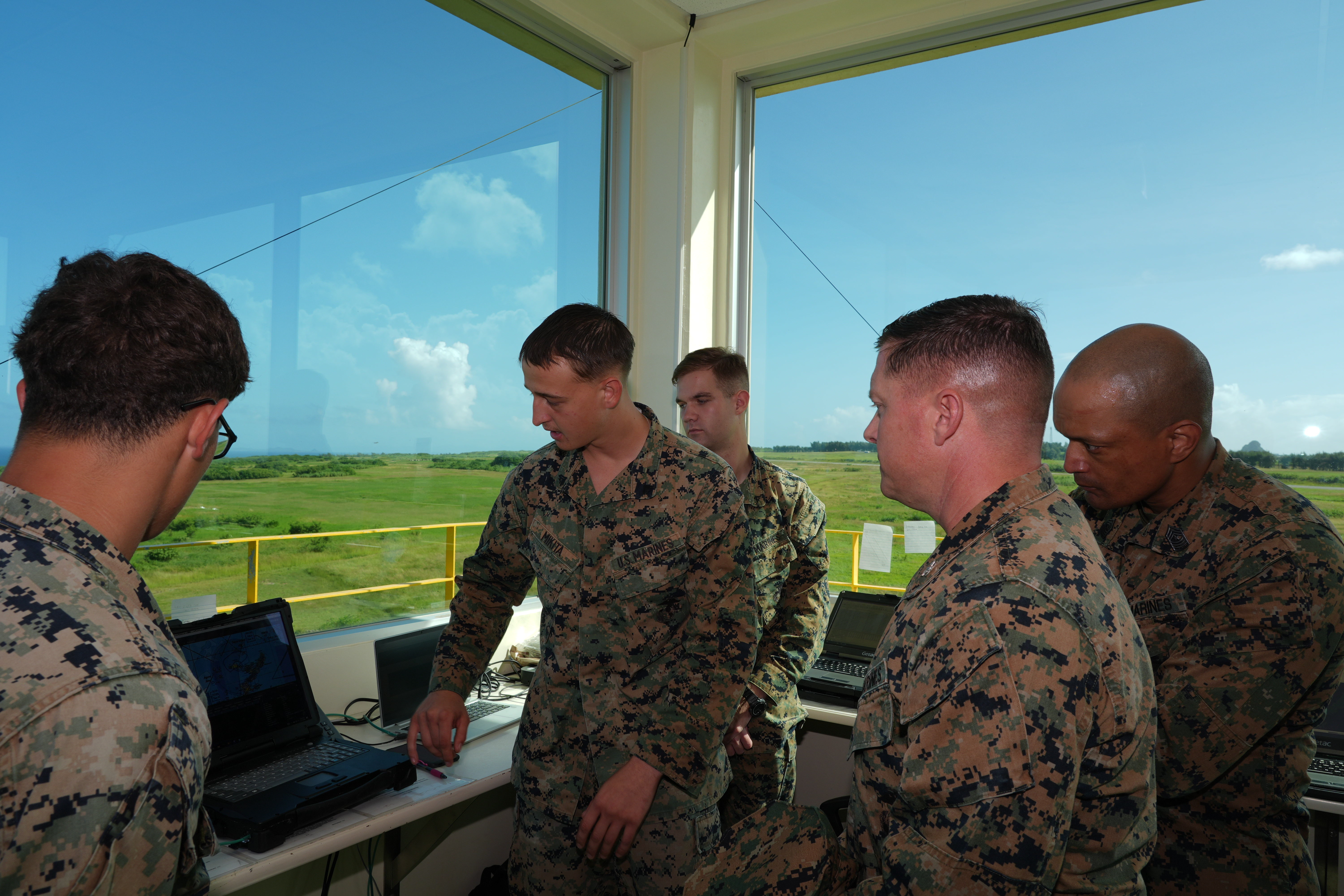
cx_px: 672
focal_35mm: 25
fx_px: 933
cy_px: 448
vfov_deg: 51.3
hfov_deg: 71.5
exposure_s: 1/100
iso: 125
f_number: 11
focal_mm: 25
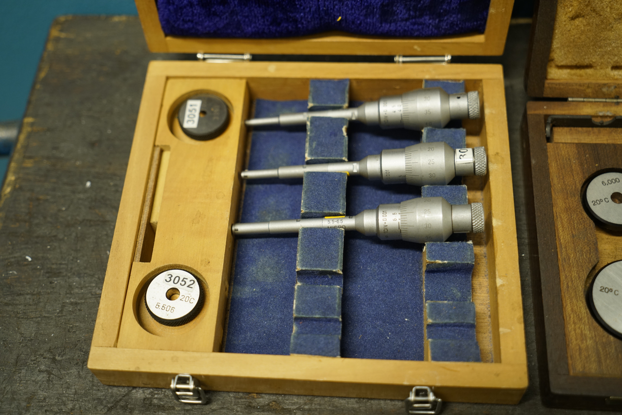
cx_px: 311
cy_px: 208
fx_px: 743
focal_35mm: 43
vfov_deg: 31.2
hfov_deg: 45.4
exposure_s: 1/60
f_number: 4
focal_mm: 43
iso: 1250
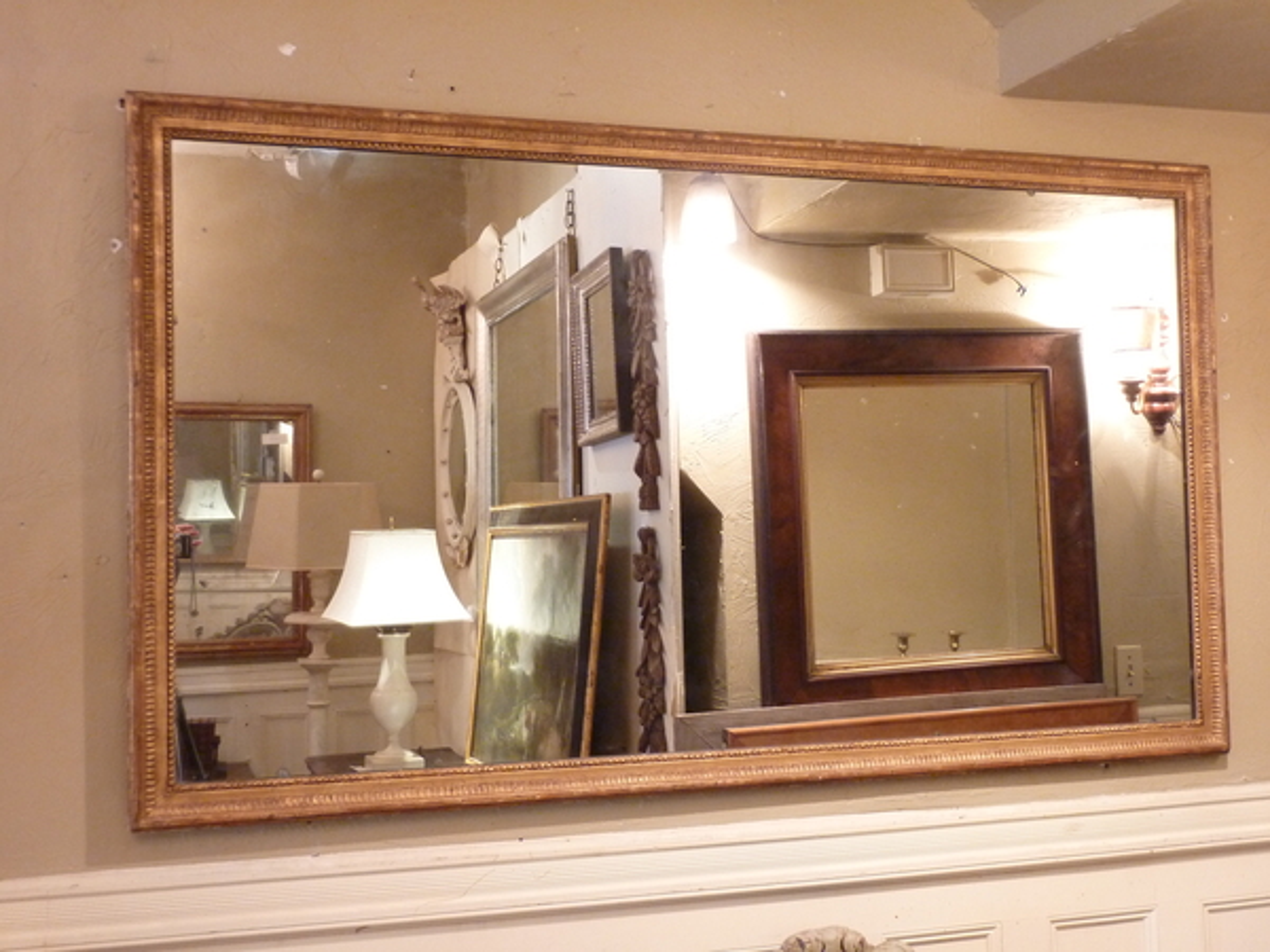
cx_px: 635
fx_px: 1468
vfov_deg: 36.0
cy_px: 476
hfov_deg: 46.8
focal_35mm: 40
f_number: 3.6
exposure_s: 1/8
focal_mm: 6.5
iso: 400
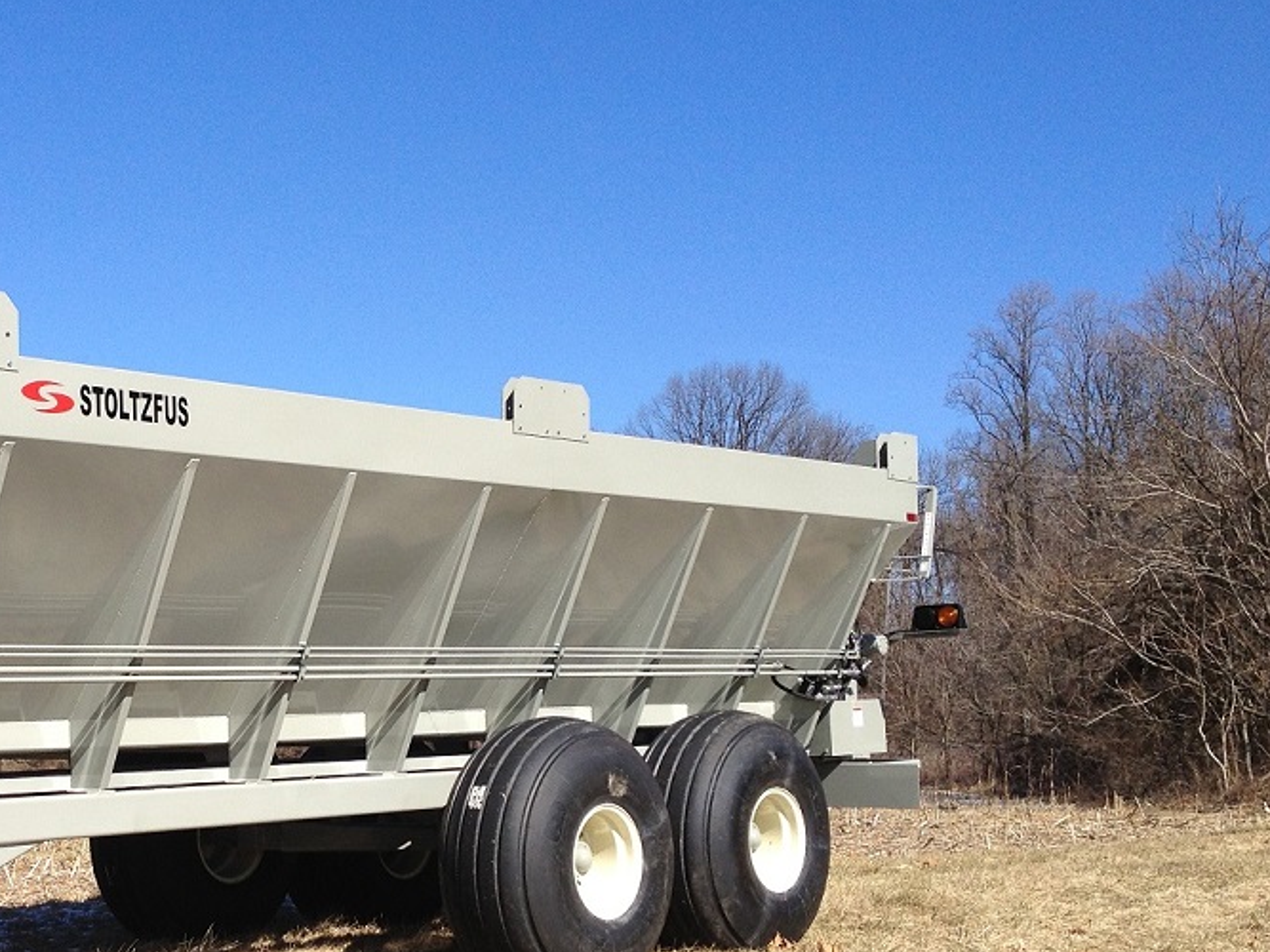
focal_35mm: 60
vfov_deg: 24.3
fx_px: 2201
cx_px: 229
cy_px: 616
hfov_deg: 31.3
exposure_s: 1/1905
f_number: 2.4
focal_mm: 4.28
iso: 50
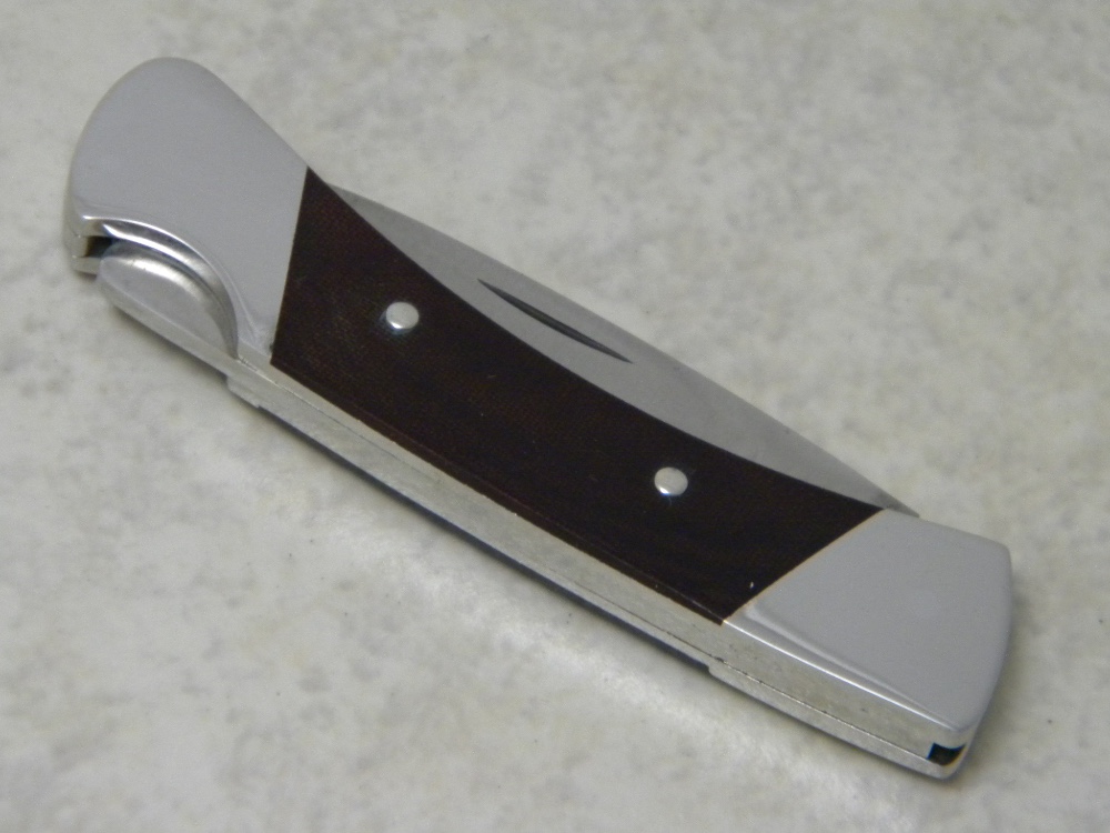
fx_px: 5868
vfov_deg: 8.1
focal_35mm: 183
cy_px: 416
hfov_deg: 10.8
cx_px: 555
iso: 400
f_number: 5.2
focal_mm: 33.1
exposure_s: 1/17.8
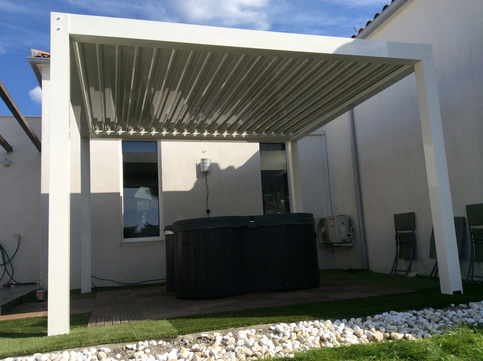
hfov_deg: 55.4
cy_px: 180
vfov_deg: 42.8
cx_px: 242
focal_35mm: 33
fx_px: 460
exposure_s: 1/1546
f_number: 2.4
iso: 32
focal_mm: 3.3
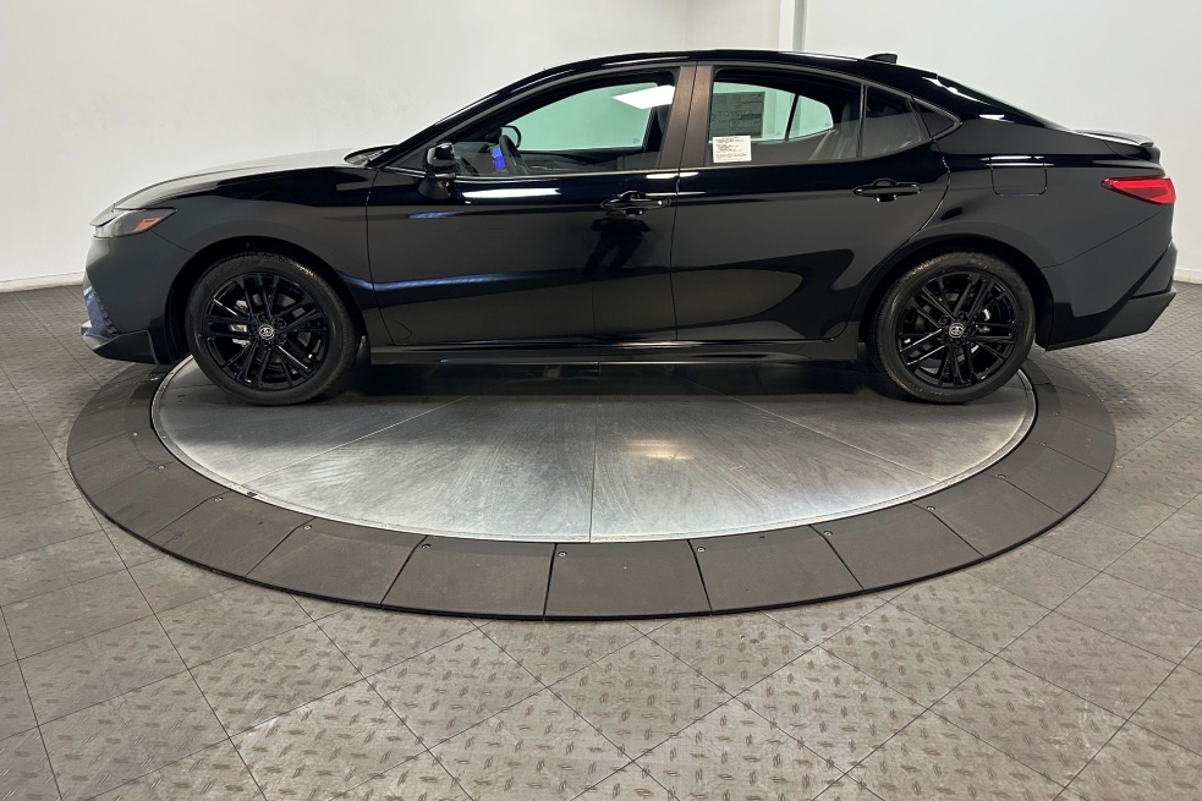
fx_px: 868
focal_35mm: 26
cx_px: 621
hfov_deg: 69.4
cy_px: 345
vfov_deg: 49.4
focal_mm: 6.86
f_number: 1.78
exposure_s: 1/60
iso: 400
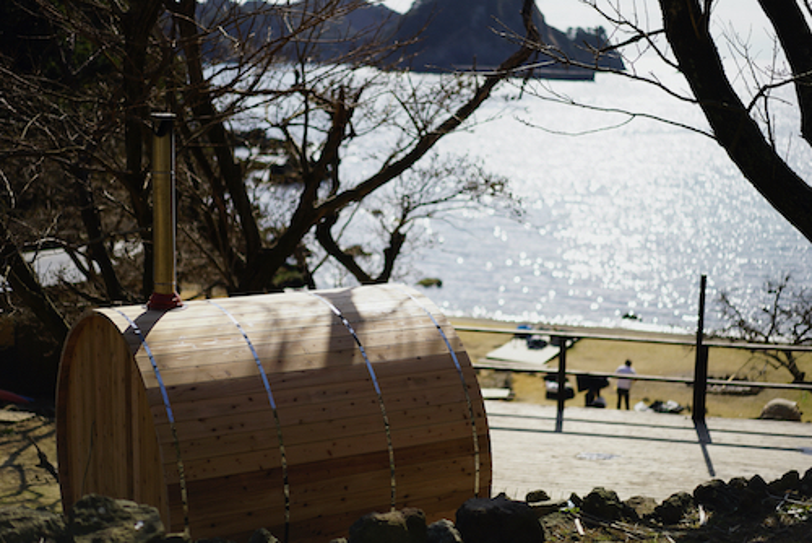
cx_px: 406
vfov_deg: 24.7
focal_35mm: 55
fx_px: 1241
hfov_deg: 36.2
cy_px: 272
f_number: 1.8
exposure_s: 1/5000
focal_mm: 55
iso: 100
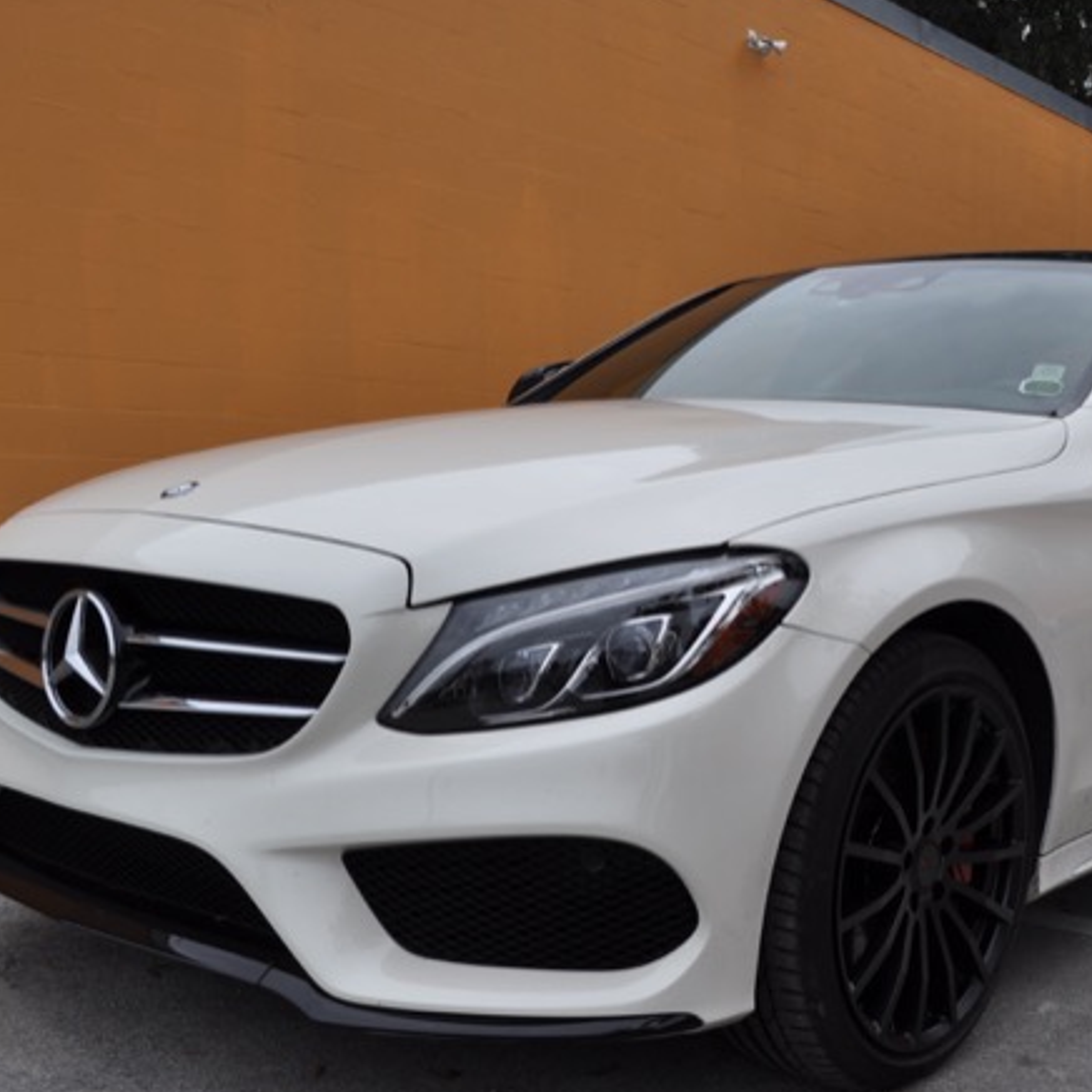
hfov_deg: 39.4
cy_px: 632
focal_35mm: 42
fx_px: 1499
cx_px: 761
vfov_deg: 39.9
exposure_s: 1/250
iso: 200
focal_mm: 18
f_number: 8
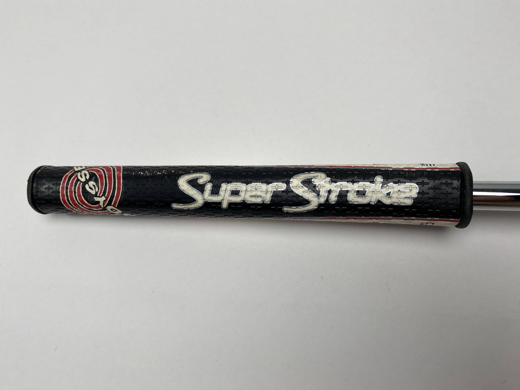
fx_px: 391
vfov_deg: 53.1
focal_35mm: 26
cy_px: 195
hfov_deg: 67.3
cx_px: 260
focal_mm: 4.25
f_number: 1.8
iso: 32
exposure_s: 1/342
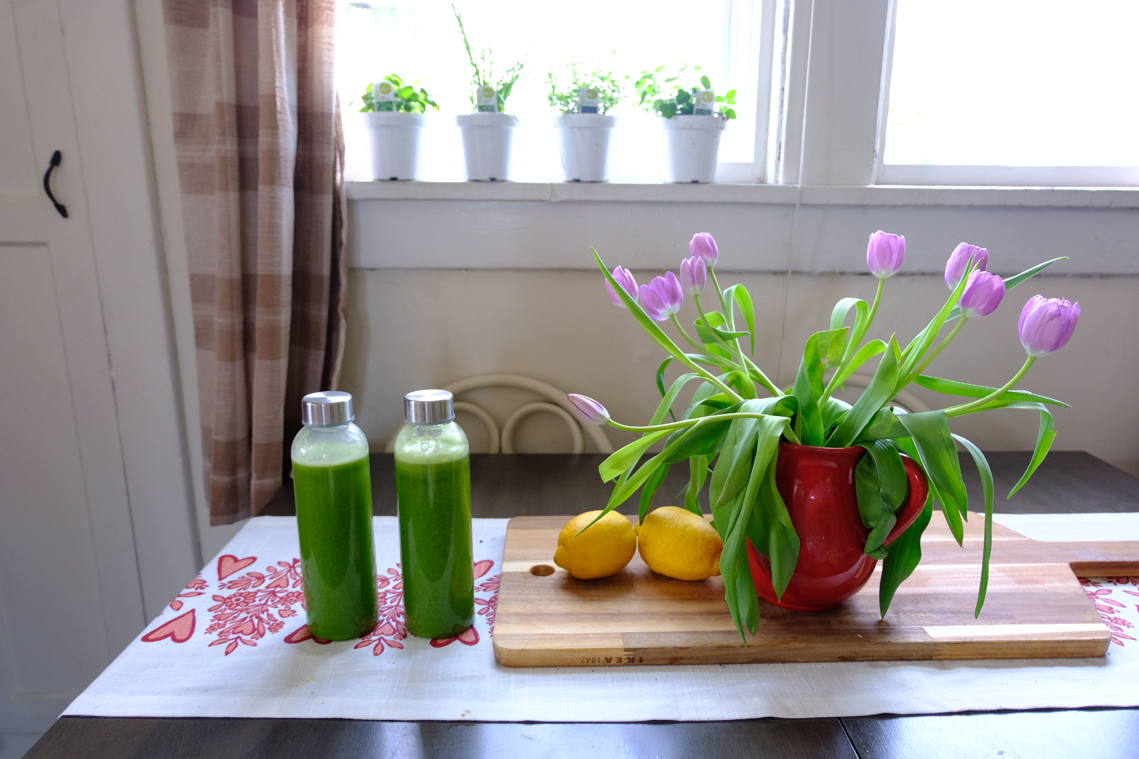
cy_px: 380
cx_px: 570
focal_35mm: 24
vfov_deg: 53.1
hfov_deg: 73.7
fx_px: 759
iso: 640
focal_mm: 16
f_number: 4
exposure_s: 1/60
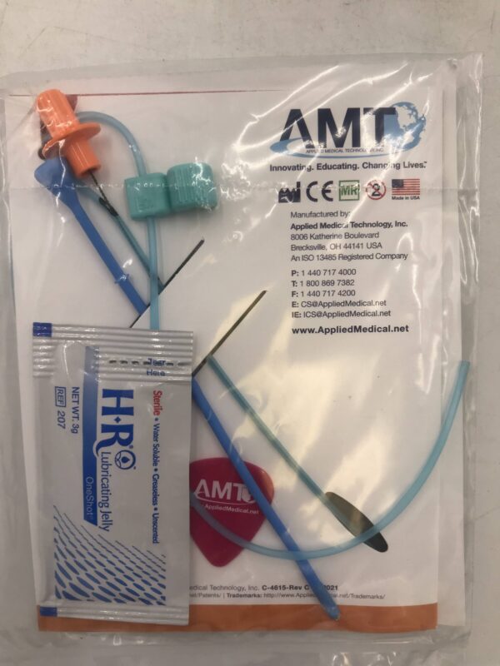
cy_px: 333
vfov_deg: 63.4
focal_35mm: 28
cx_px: 250
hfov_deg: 49.7
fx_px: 539
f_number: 1.8
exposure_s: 1/249
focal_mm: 3.99
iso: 20
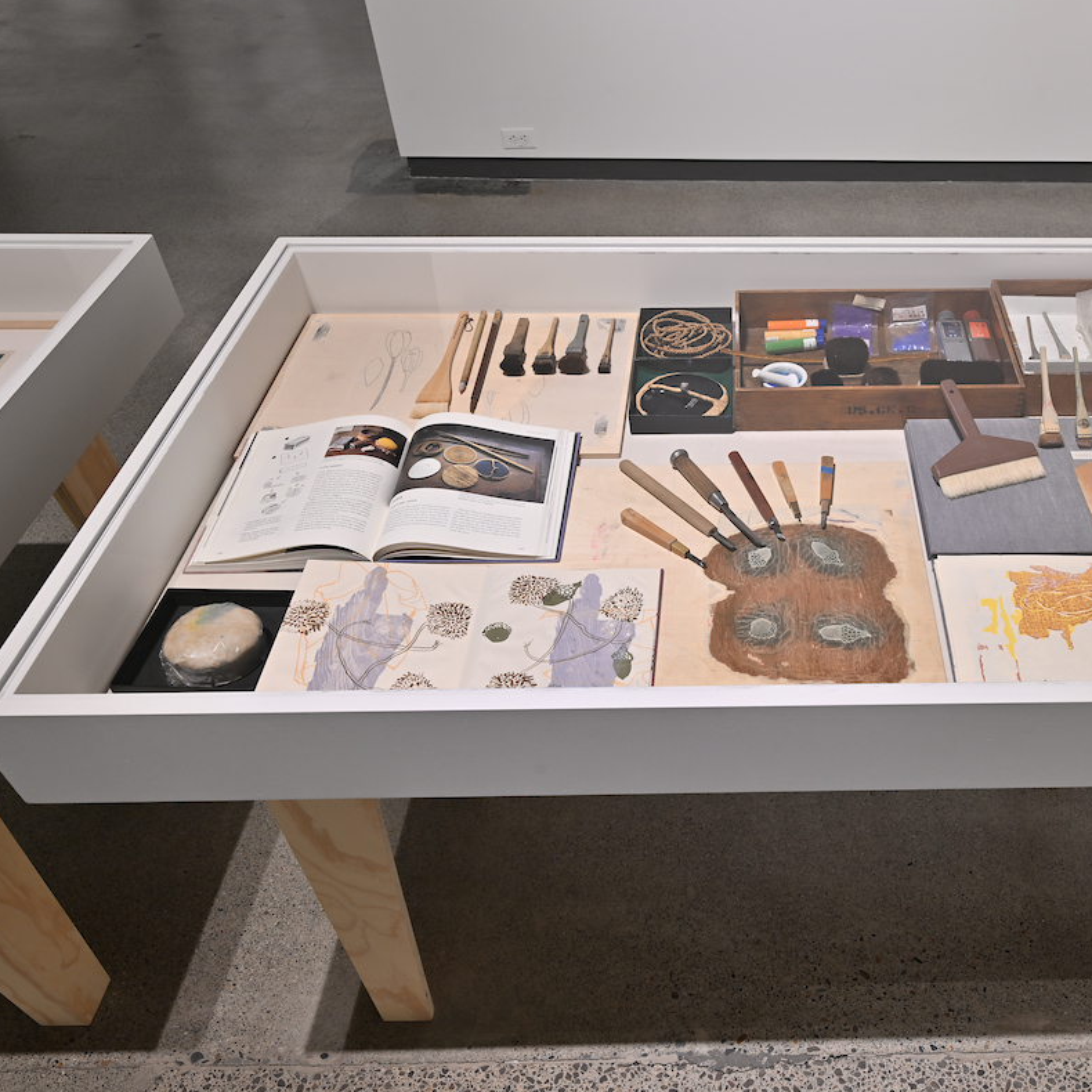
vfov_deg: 52.5
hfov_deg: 50.7
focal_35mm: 31
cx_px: 799
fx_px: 1106
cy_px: 543
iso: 200
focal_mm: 24
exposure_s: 1/2.5
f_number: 11
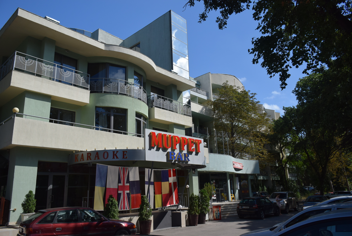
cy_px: 118
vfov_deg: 48.0
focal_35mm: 27
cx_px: 176
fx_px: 264
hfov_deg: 67.3
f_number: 5
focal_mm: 18
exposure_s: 1/1250
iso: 400
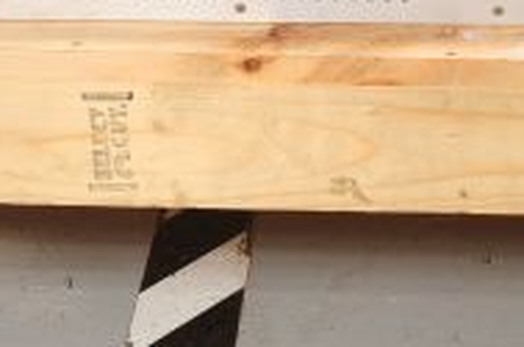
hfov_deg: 12.9
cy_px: -137
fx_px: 2309
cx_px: 452
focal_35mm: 159
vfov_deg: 8.4
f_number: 14
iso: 320
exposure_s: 1/160
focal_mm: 50
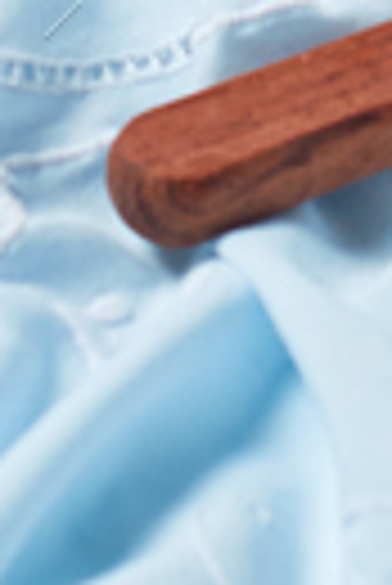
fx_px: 8307
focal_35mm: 510
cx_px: 356
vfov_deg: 3.9
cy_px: -1006
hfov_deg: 2.7
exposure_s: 1/160
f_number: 5.6
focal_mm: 50
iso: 100
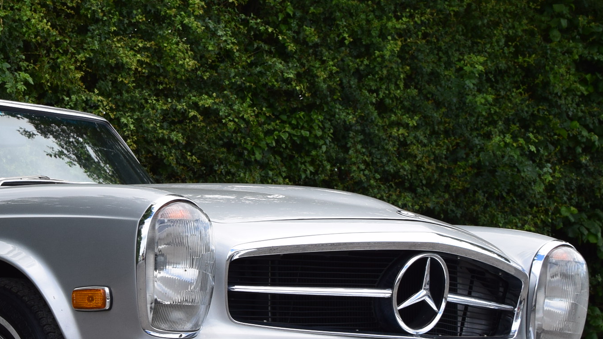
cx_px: -1
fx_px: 1953
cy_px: 195
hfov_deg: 17.2
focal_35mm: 122
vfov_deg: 9.9
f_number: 10
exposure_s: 1/200
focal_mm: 35
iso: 400
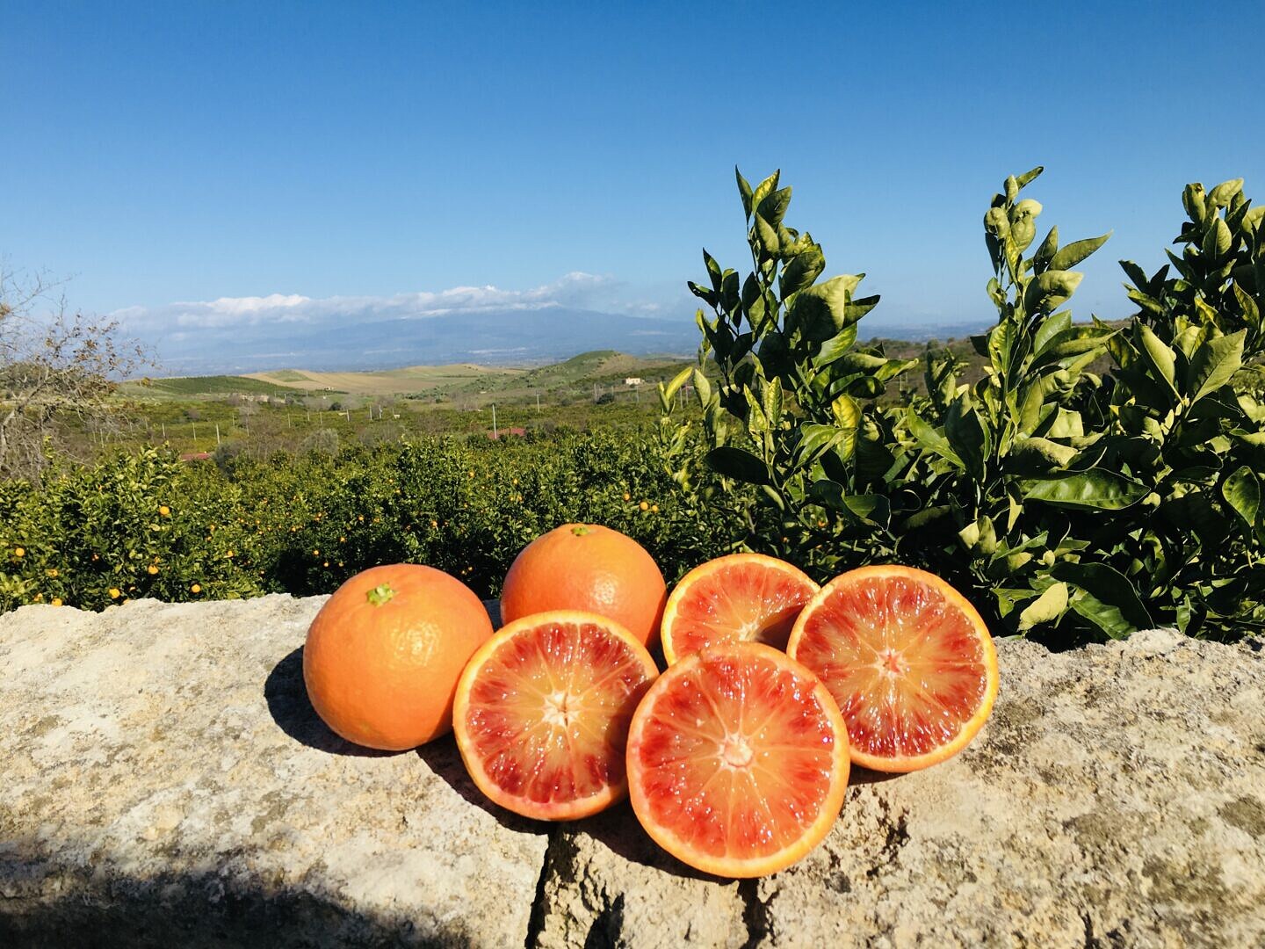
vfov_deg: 48.2
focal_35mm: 29
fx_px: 1060
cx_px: 632
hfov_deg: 61.7
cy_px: 474
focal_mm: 4.15
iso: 25
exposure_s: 1/1832
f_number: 2.2
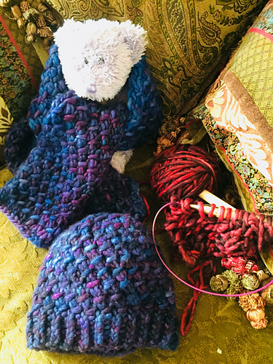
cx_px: 136
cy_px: 182
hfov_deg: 48.2
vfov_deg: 61.7
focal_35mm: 29
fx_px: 305
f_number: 2.2
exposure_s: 1/17
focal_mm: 4.15
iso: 800
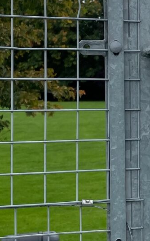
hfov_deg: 11.6
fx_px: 680
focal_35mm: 104
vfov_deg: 19.9
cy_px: 75
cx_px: 274
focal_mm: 4.2
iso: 32
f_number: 1.6
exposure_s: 1/2451
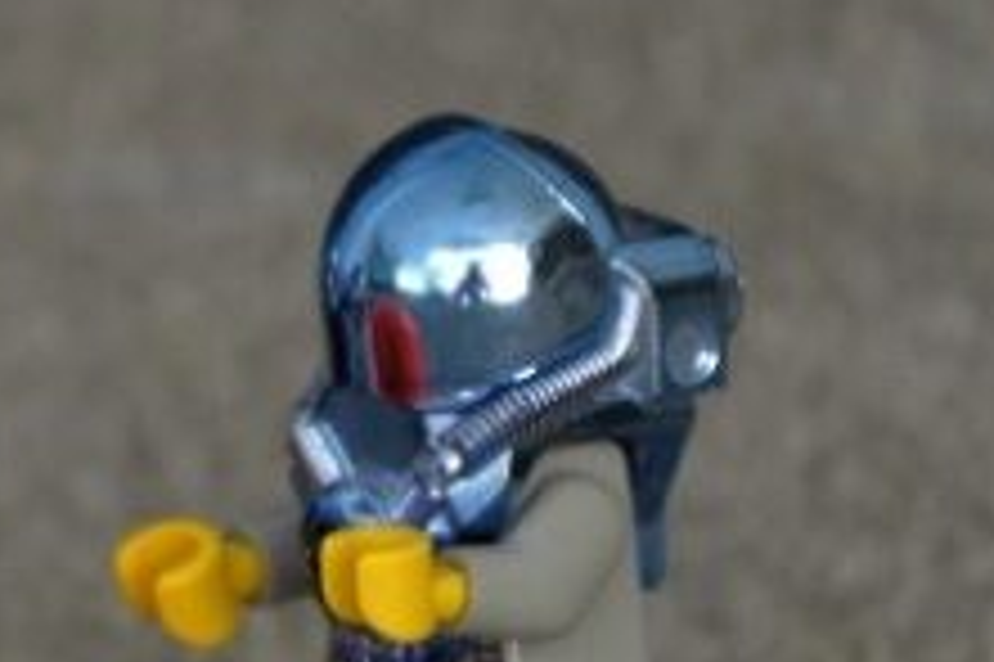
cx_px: -396
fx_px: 19679
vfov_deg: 1.9
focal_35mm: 713
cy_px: 374
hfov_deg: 2.9
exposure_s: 1/40
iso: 400
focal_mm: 105
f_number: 7.1
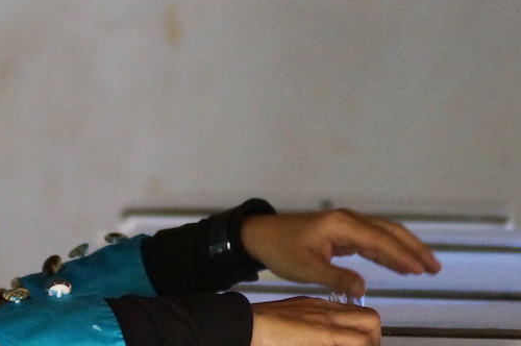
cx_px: 72
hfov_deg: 4.8
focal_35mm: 432
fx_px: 6244
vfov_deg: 3.2
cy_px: 403
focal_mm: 120
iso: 2000
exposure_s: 1/200
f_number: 4.5
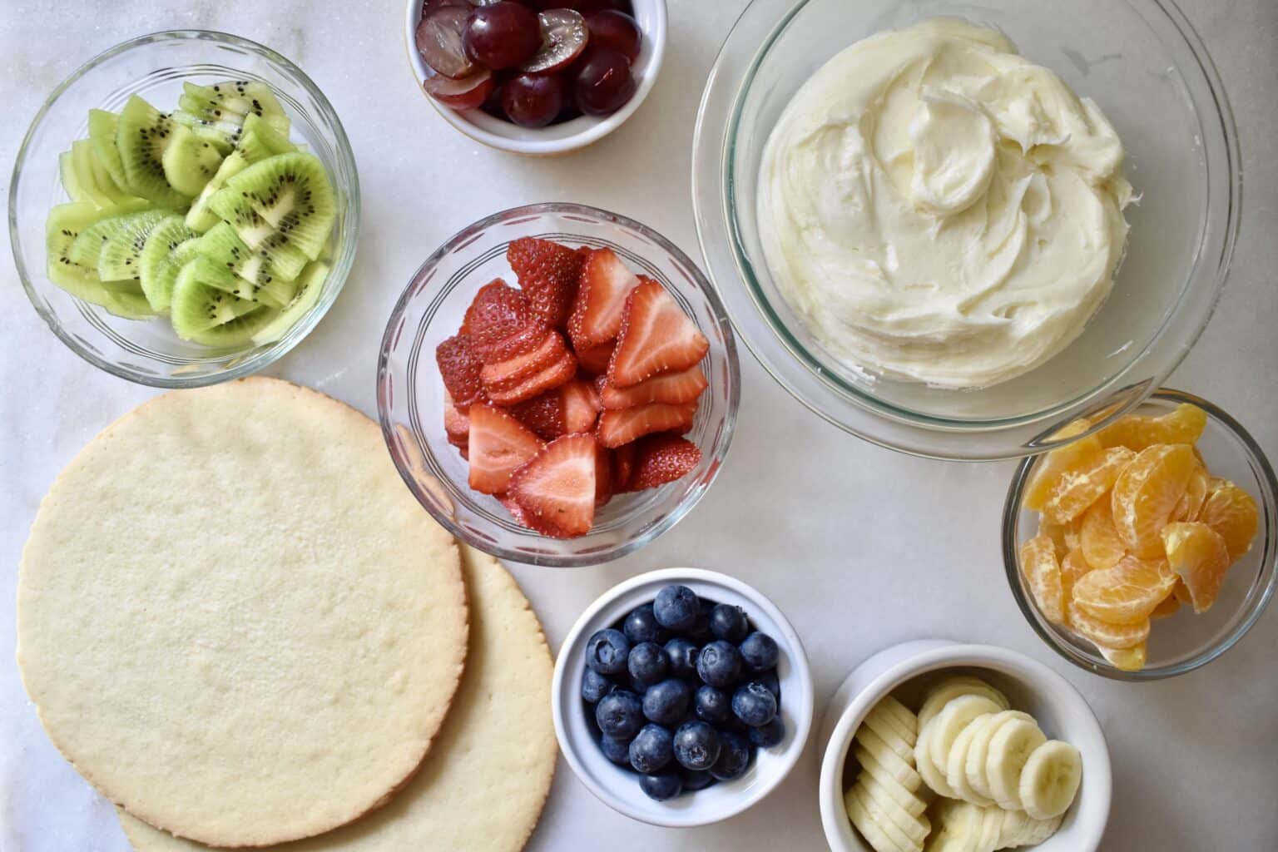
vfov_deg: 41.7
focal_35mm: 32
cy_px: 426
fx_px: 1118
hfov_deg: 59.5
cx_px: 639
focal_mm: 21
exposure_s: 1/100
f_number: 3.8
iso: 640
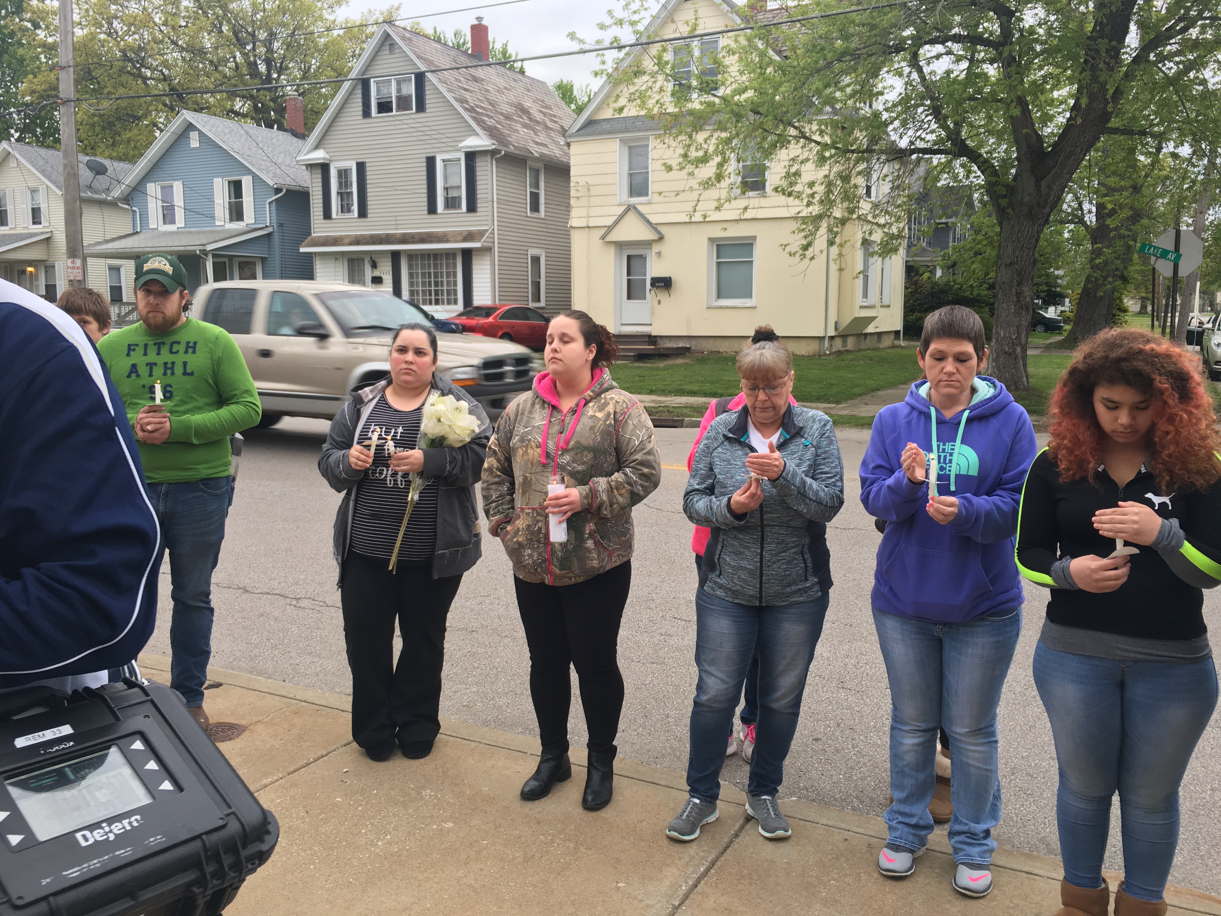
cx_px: 610
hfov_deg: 61.7
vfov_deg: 48.2
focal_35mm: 29
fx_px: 1023
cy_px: 458
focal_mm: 4.15
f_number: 2.2
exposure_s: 1/120
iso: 32
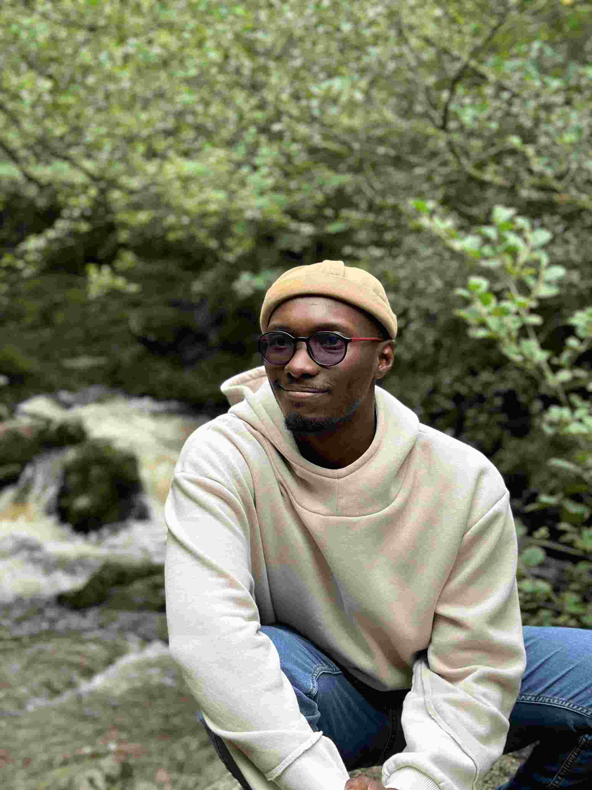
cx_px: 296
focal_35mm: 48
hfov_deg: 30.3
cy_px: 395
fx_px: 1094
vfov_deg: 39.7
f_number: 1.78
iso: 80
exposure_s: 1/555
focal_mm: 6.86
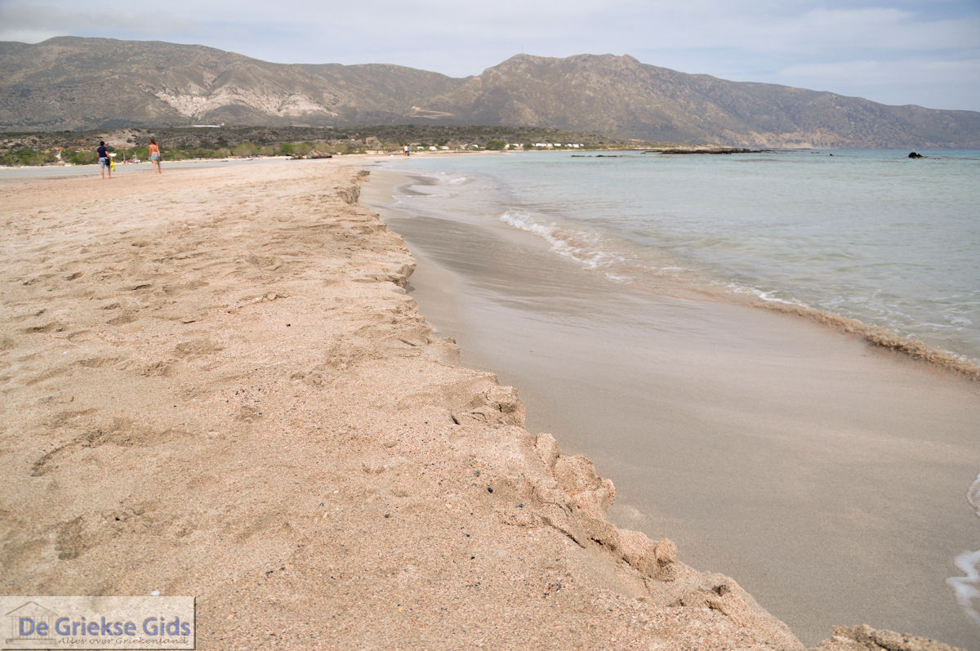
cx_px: 490
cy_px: 326
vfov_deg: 47.8
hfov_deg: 67.4
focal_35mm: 27
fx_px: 734
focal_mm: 18
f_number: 5
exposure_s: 1/1600
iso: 200
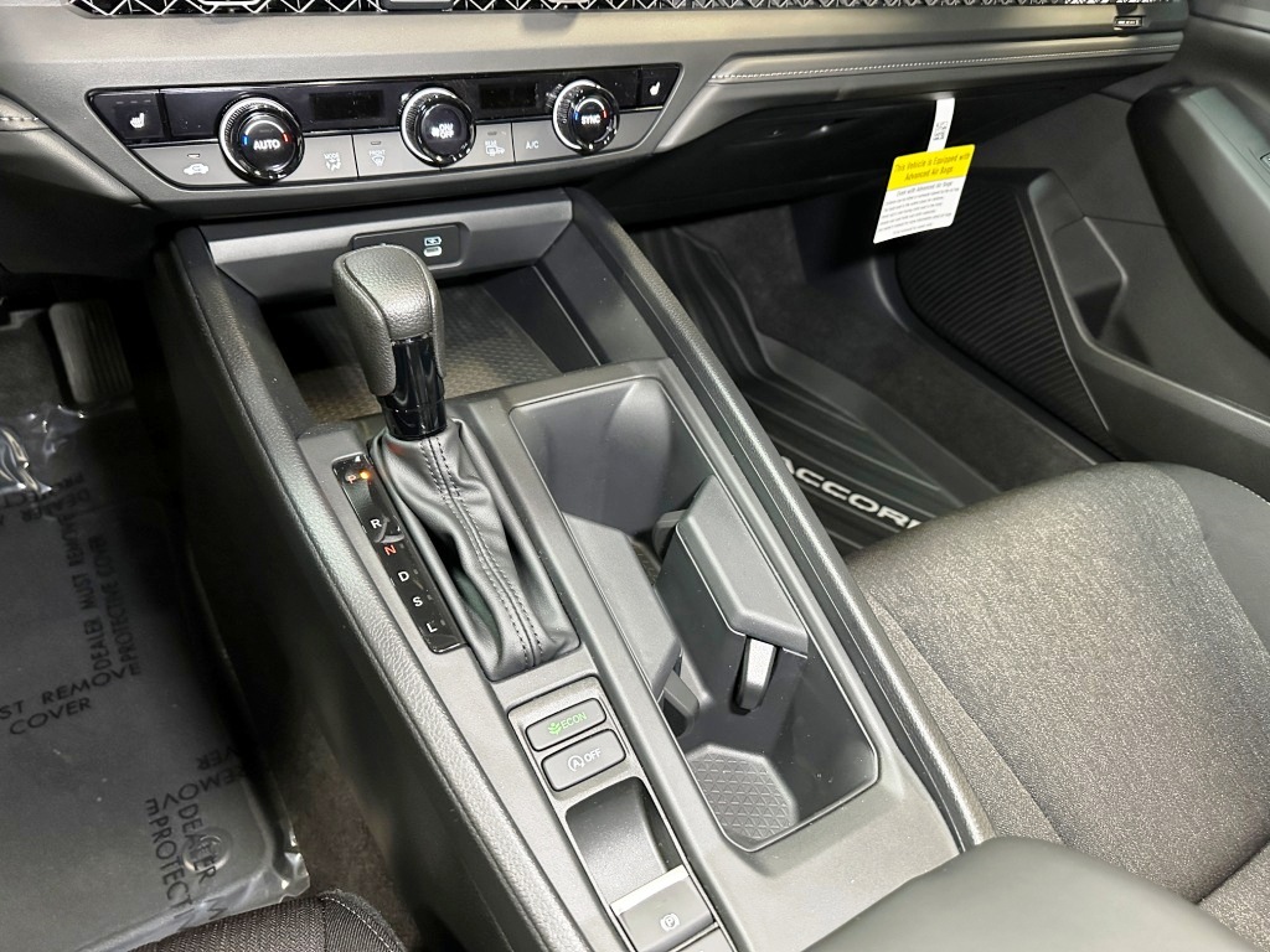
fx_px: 881
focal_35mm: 24
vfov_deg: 56.8
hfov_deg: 71.6
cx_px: 635
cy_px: 476
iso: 800
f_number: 1.78
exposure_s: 1/30
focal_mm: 6.86
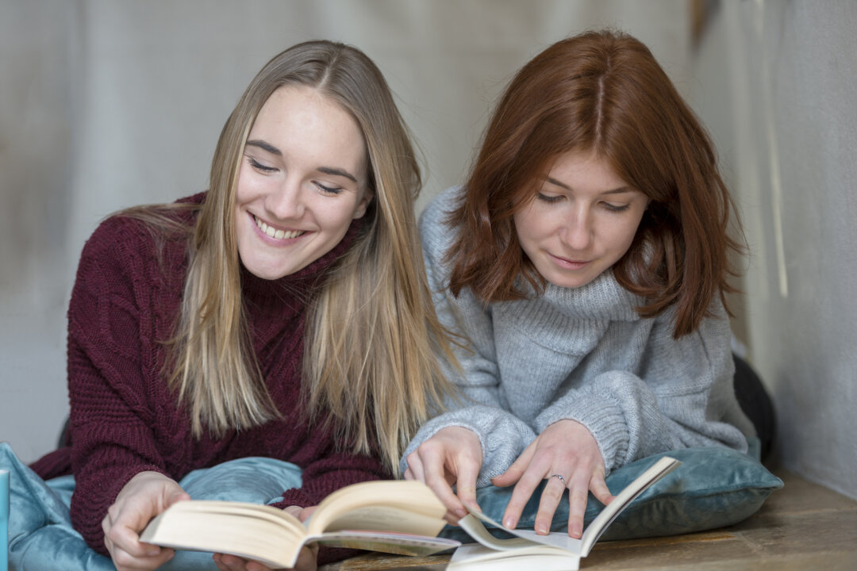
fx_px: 2499
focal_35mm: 105
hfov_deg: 19.5
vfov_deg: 13.0
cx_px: 428
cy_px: 286
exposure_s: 1/50
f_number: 3.2
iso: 400
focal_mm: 105
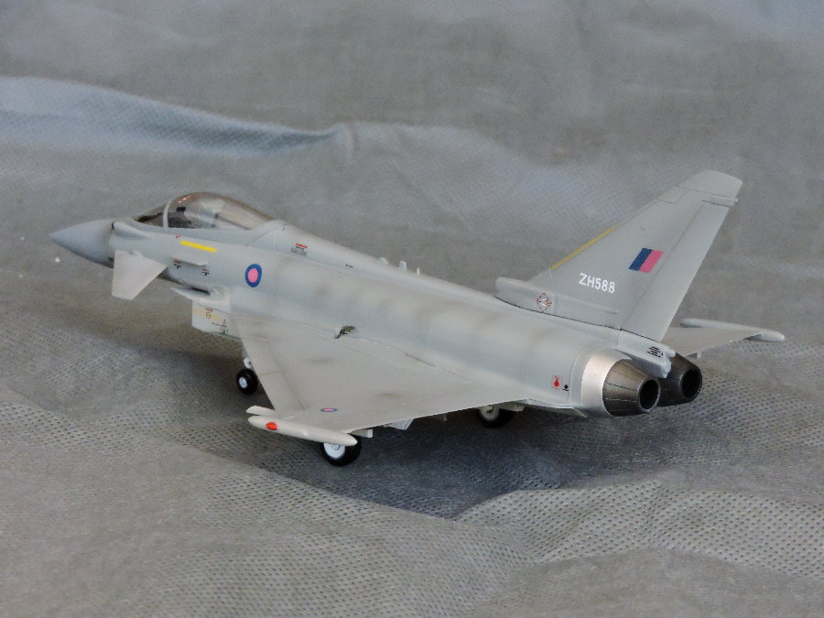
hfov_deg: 14.6
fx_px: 3214
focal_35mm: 135
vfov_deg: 11.0
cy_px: 309
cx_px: 412
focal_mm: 24.2
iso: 1600
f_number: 6.3
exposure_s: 1/250
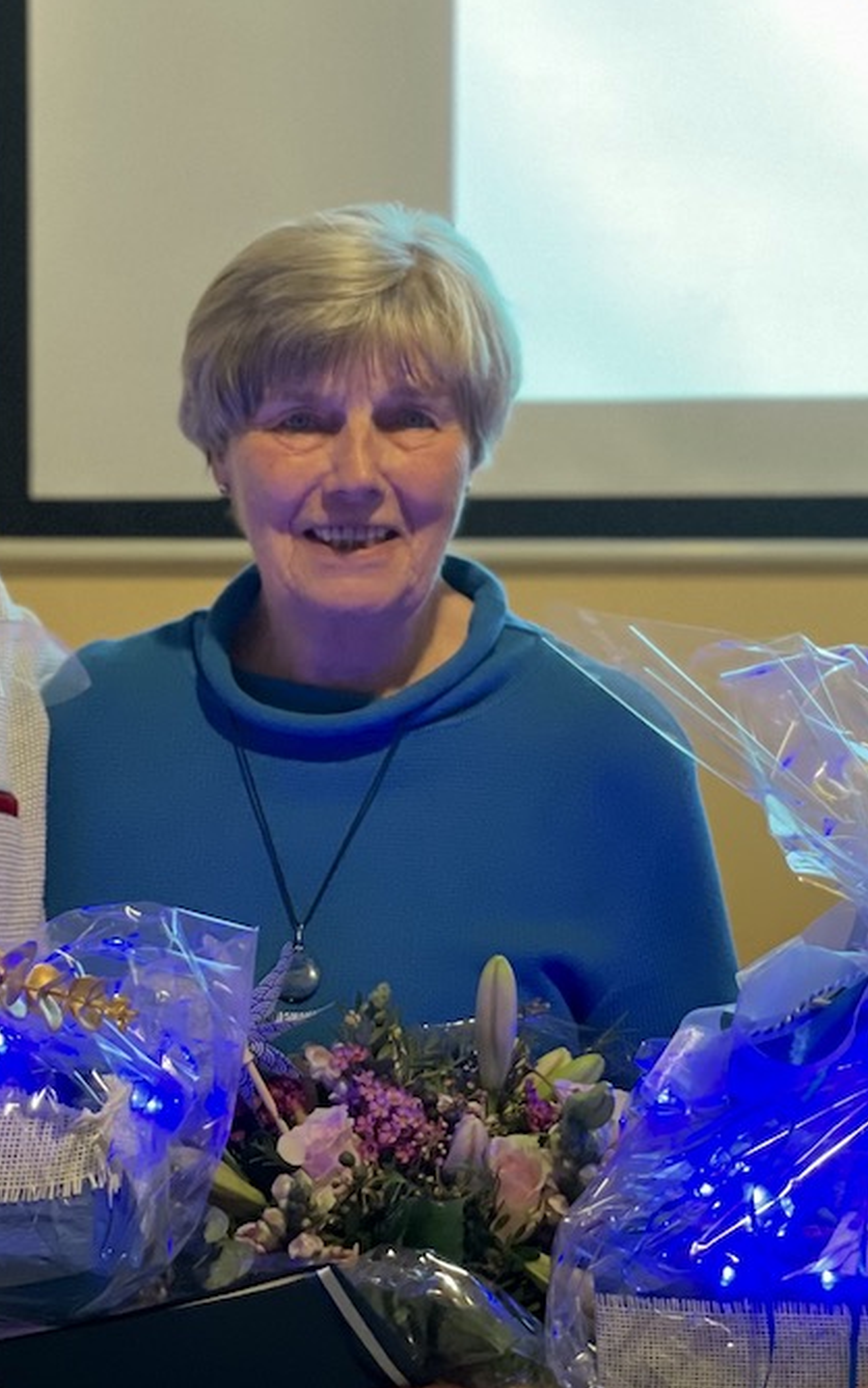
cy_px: 578
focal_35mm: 99
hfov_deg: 13.2
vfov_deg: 21.0
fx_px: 3744
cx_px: 521
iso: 400
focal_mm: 6
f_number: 2
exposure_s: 1/30
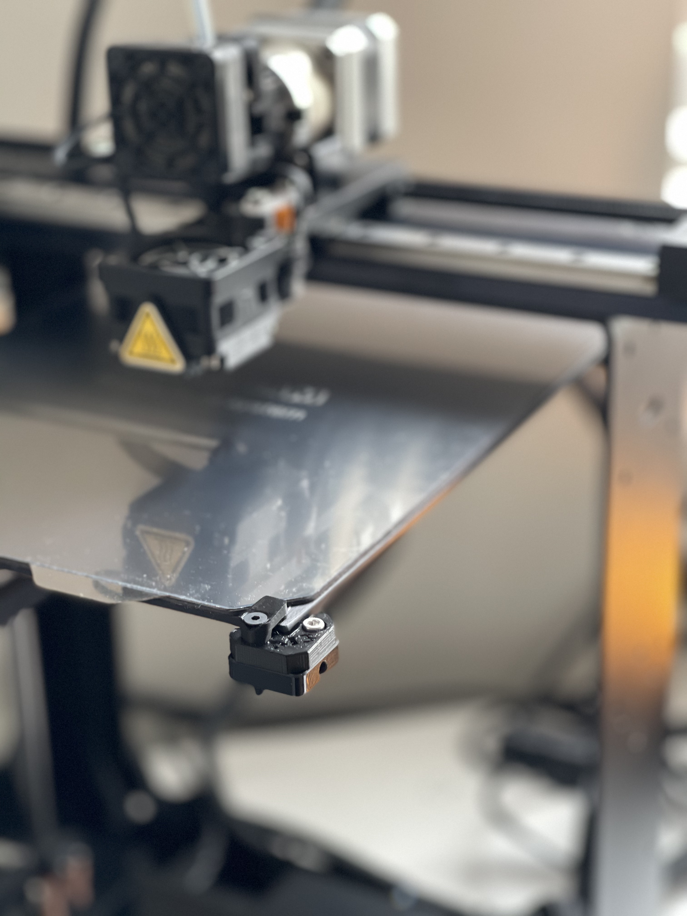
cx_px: 344
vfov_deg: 30.3
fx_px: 1694
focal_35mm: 64
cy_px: 458
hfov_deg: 22.9
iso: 250
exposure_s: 1/61
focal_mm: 7.5
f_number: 2.2
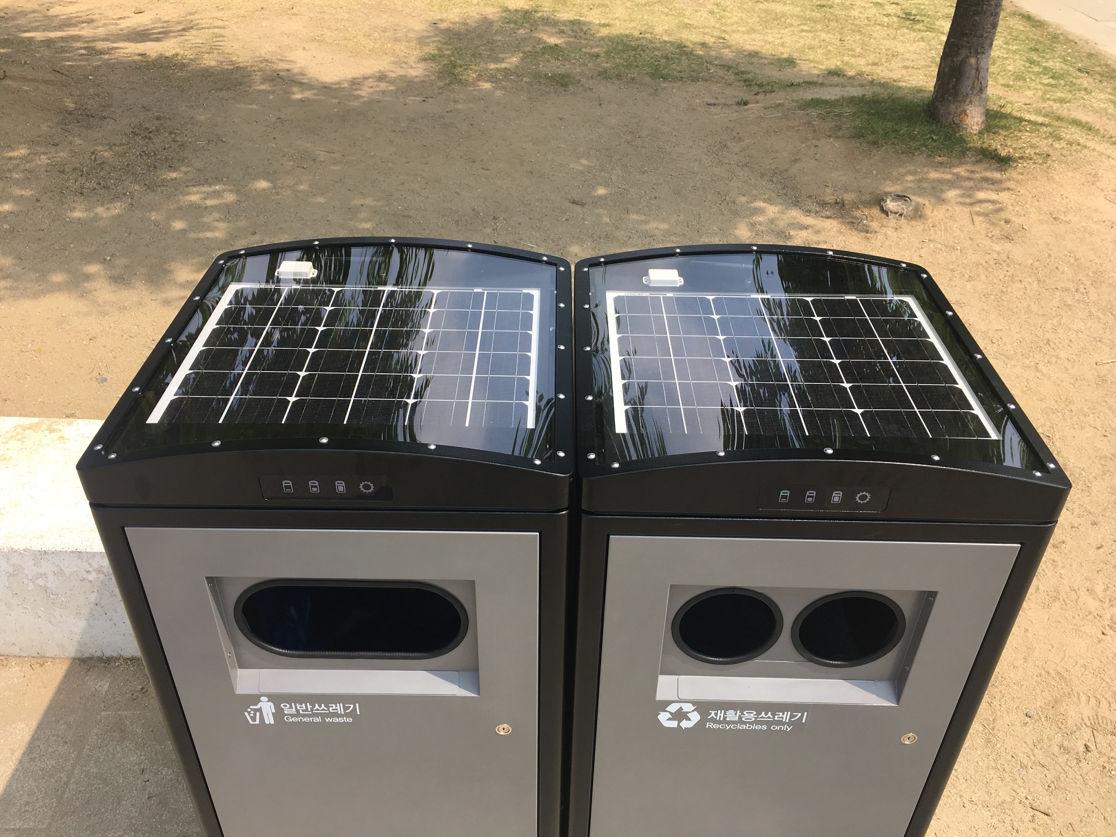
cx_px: 558
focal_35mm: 29
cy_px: 418
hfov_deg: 61.7
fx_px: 935
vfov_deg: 48.2
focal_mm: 4.15
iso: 25
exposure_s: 1/974
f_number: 2.2
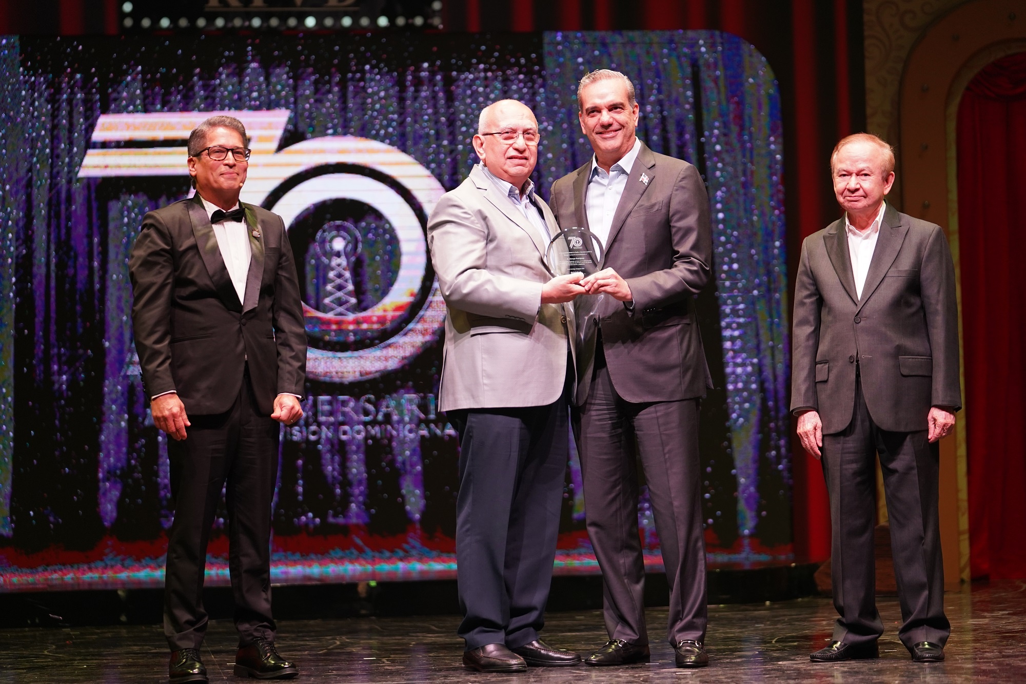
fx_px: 3192
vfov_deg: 12.2
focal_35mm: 112
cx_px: 513
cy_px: 342
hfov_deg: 18.3
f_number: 2.8
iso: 1600
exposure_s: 1/250
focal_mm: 112
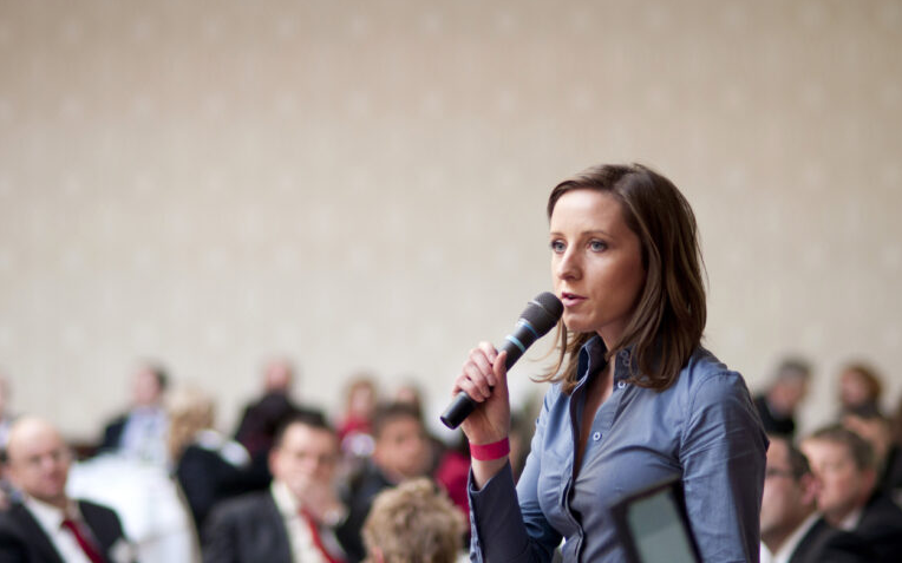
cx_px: 452
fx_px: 3207
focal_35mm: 131
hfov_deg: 16.0
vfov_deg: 10.0
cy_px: 288
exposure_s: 1/200
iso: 400
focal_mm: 85
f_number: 1.8
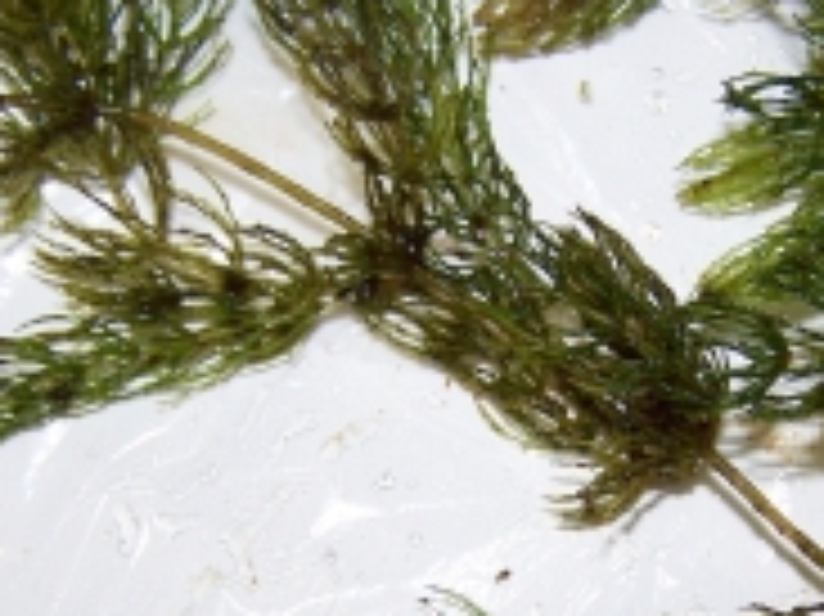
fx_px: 1974
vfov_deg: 17.4
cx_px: 531
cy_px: 598
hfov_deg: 23.5
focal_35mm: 83
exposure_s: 1/60
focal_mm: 6.3
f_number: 2.8
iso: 80
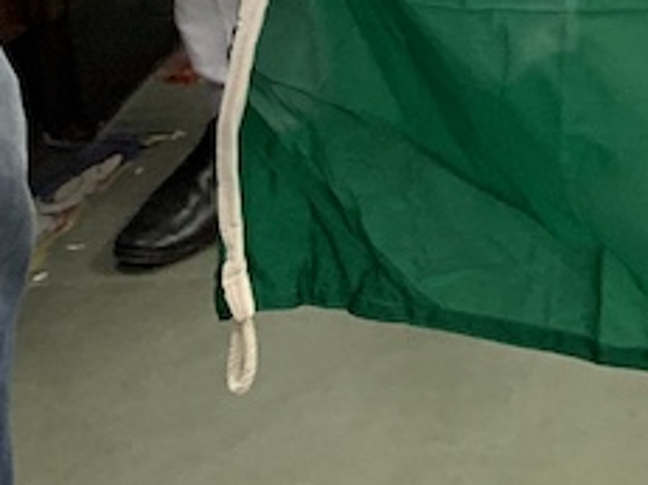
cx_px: 1428
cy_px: -435
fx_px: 2526
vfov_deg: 10.2
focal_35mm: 135
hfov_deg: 12.3
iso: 80
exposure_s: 1/50
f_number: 1.8
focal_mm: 4.25
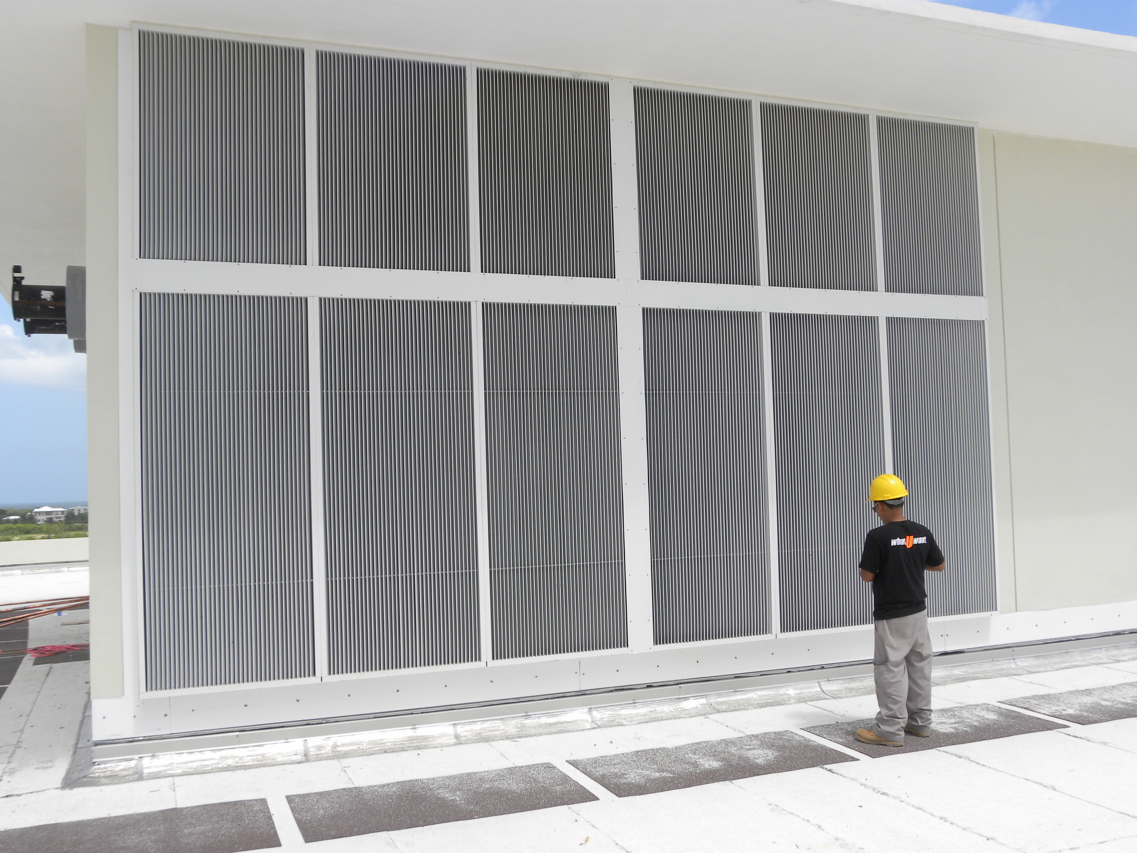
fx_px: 1084
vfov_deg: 42.9
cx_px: 568
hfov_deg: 55.4
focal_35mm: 33
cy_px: 426
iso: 64
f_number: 5.6
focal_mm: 5.9
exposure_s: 1/293
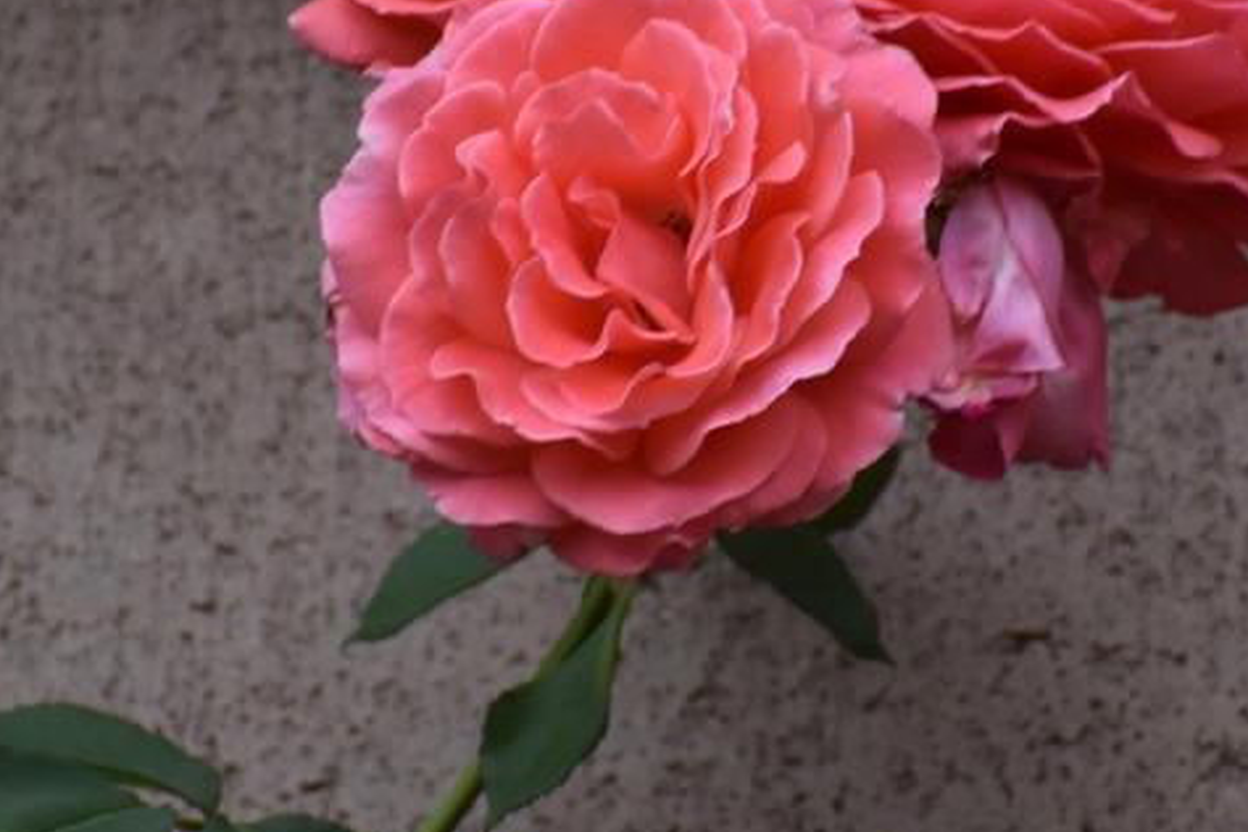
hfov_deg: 2.2
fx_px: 32896
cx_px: 803
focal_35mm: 949
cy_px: 296
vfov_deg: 1.4
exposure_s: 1/500
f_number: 6.3
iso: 800
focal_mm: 300
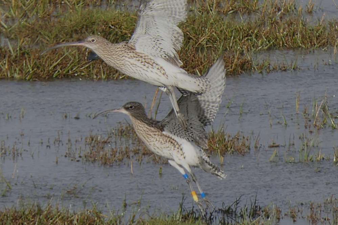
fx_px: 9013
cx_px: 169
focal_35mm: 960
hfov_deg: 2.1
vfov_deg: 1.4
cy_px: 112
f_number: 4.5
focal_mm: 175.9
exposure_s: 1/800
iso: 125
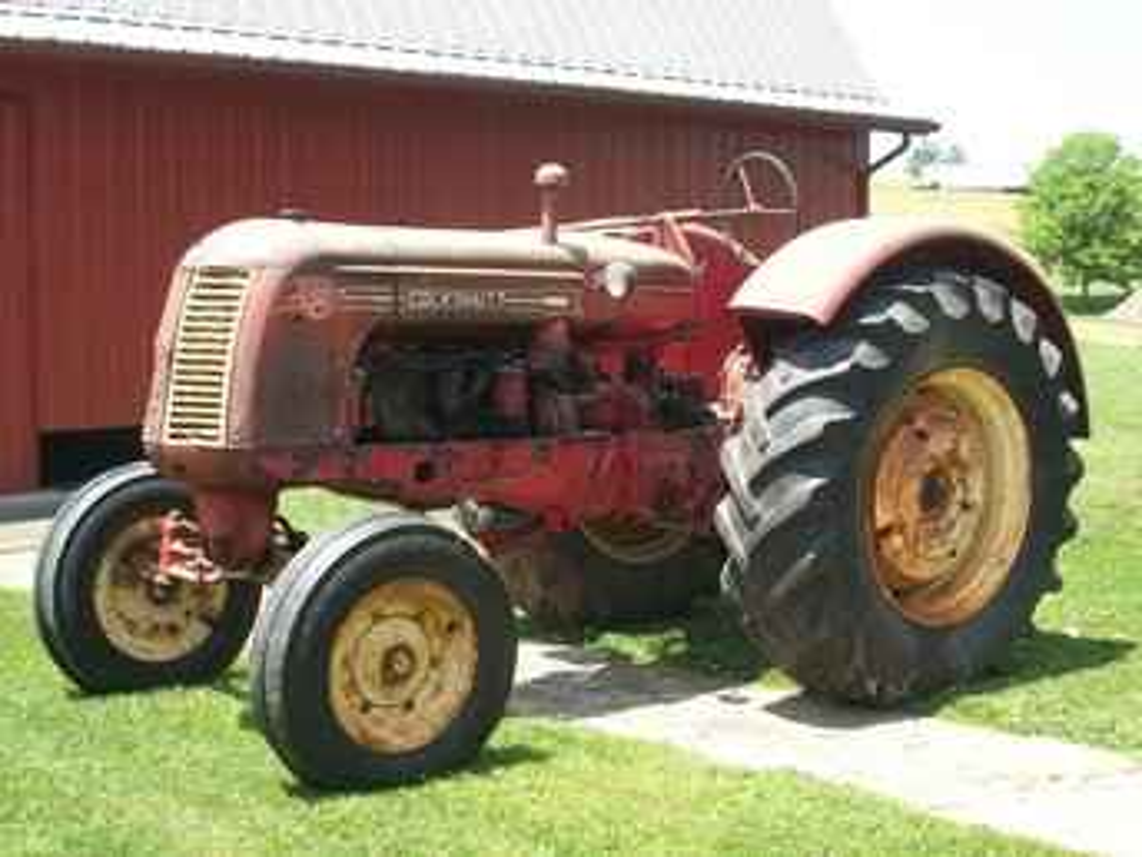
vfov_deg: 27.0
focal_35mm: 54
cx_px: 571
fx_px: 1781
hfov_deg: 35.5
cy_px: 428
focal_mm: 9.7
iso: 80
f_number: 4
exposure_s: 1/200
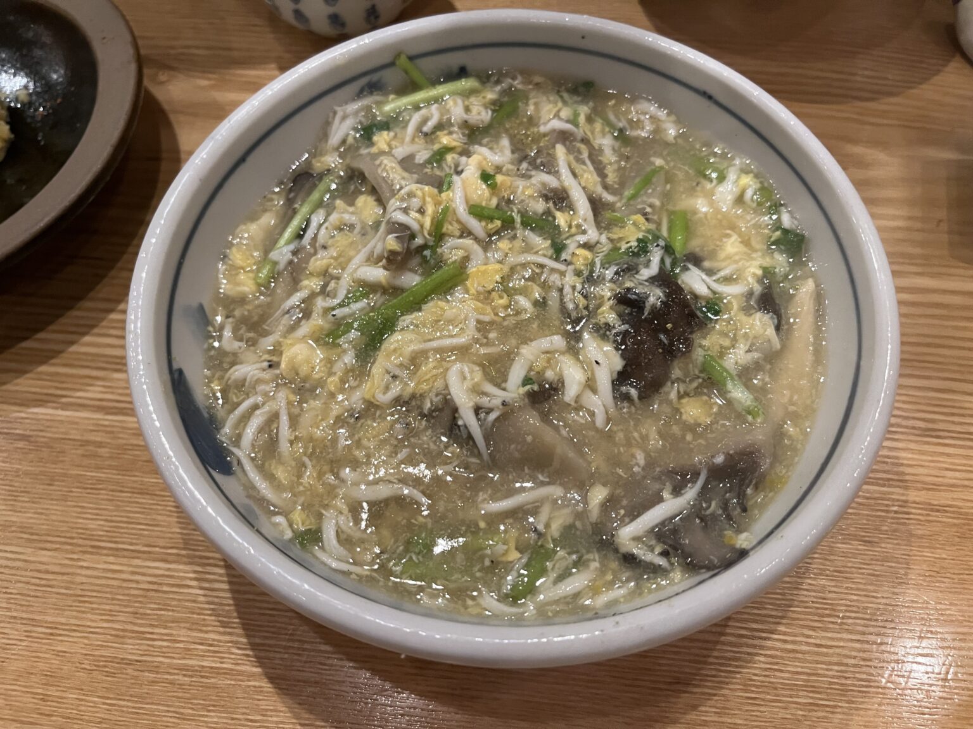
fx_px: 731
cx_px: 486
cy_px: 364
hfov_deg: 67.3
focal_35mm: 26
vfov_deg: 53.1
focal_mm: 5.1
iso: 400
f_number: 1.6
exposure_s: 1/50
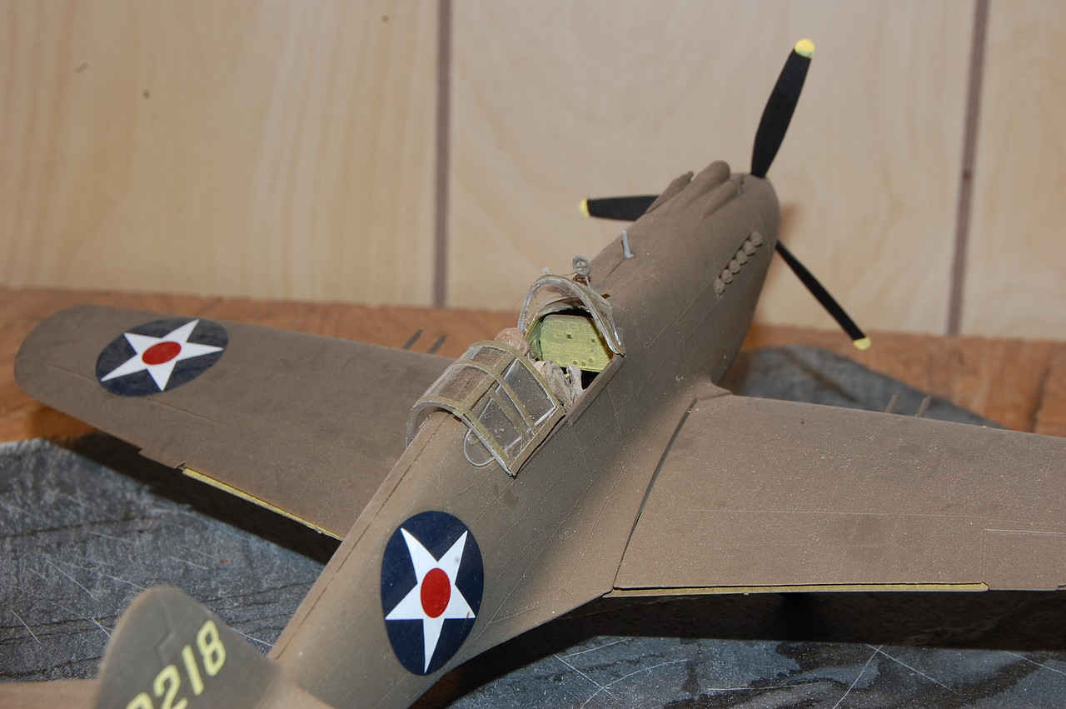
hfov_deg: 31.9
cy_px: 354
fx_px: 1864
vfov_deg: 21.5
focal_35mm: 63
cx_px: 533
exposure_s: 1/13
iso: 200
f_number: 14
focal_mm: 42
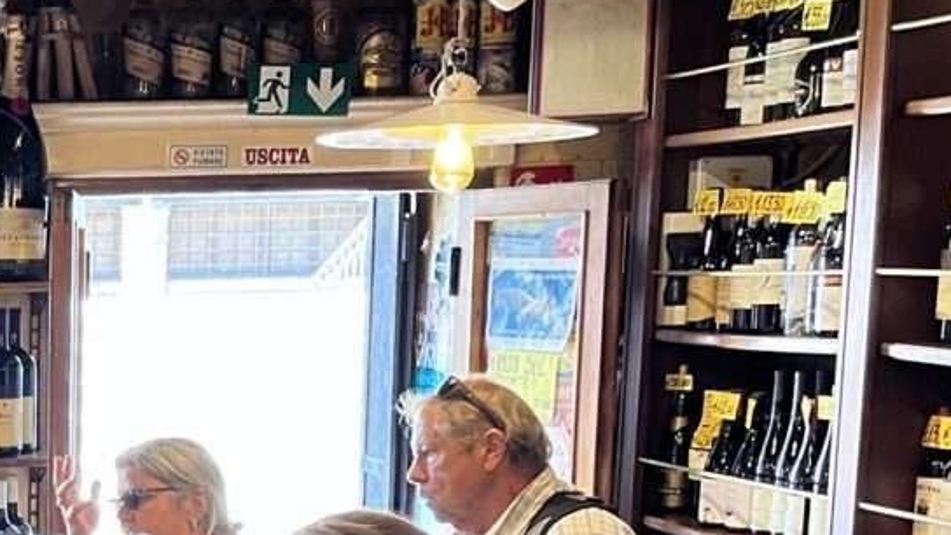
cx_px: -318
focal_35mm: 80
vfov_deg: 14.7
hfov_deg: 23.2
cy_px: 622
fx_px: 2017
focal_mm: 5.1
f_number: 1.6
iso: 64
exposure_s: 1/50
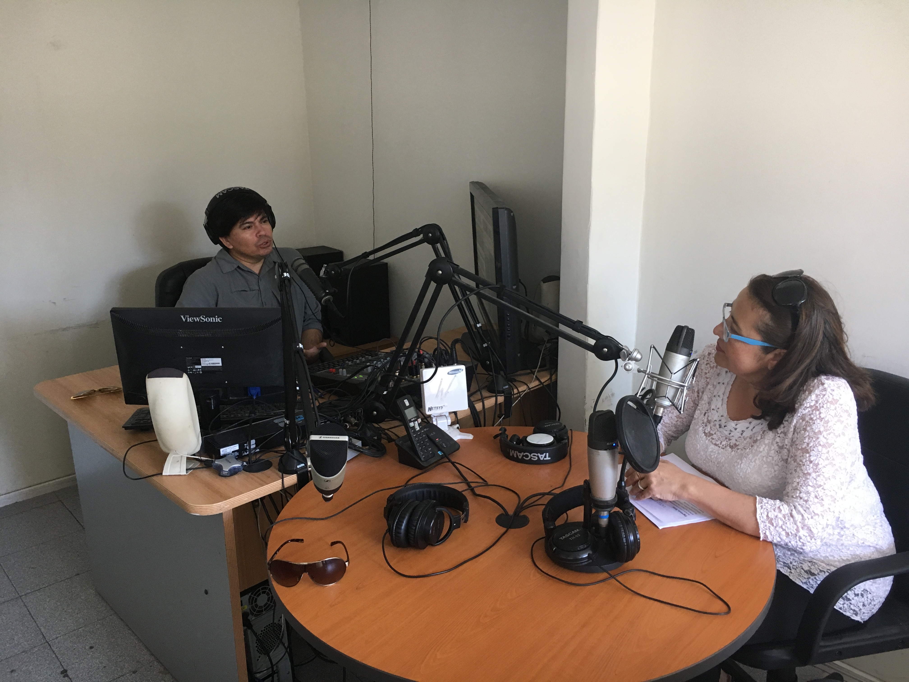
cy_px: 341
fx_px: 762
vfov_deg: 48.2
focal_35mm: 29
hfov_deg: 61.7
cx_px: 454
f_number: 2.2
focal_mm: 4.15
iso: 64
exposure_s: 1/33
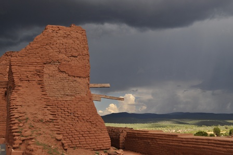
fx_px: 291
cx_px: 116
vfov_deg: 29.8
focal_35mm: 45
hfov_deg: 43.6
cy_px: 78
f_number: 9
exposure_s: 1/320
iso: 200
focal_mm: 30
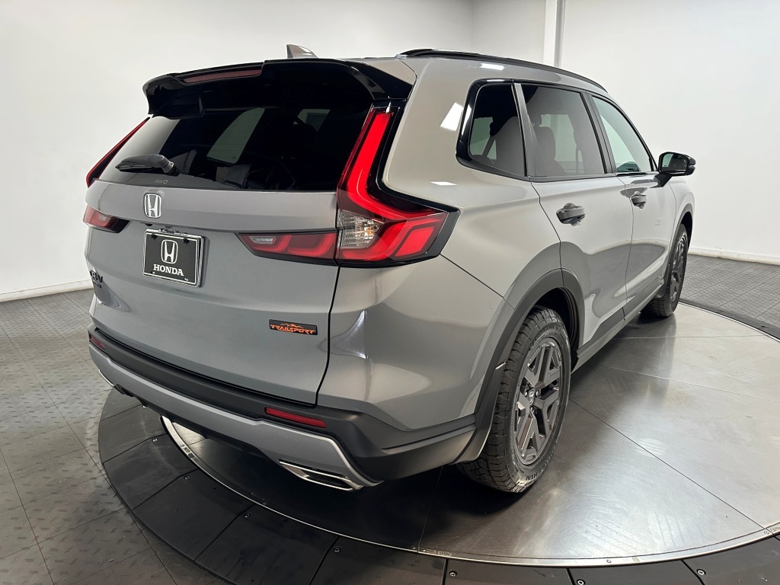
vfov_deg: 56.8
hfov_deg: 71.6
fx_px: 541
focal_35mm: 24
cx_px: 390
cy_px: 292
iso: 400
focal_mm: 6.86
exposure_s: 1/60
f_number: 1.78
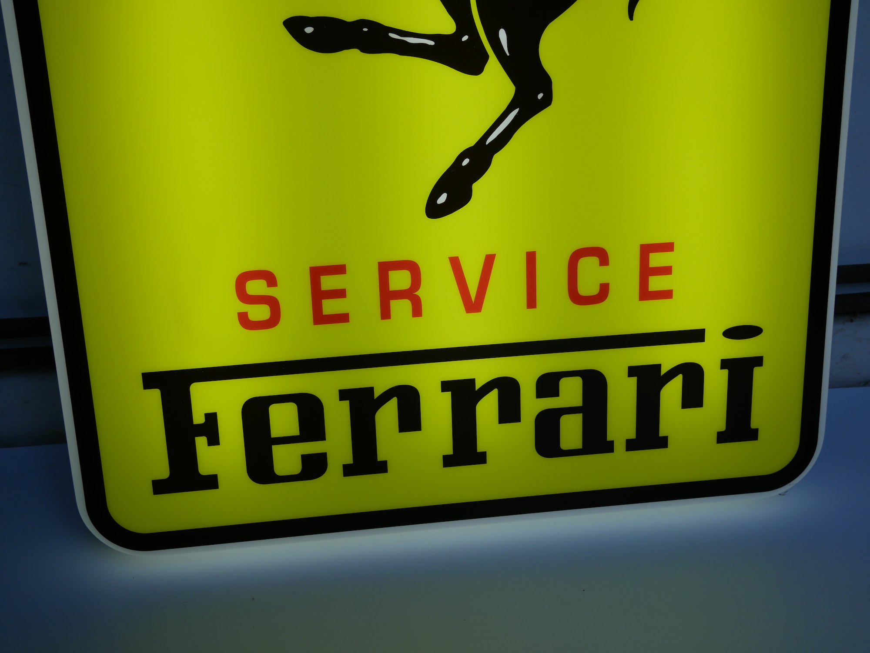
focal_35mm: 44
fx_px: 1106
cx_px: 435
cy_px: 326
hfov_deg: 42.9
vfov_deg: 32.9
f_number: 5
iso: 200
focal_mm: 22
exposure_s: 1/125
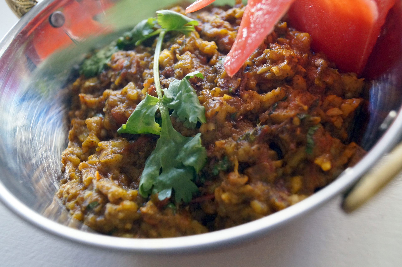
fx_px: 502
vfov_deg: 29.8
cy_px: 134
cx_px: 201
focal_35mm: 45
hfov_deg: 43.6
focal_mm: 30
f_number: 4.5
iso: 1250
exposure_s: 1/160
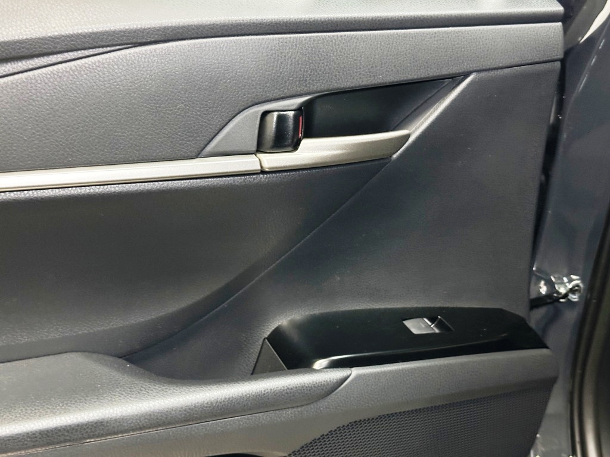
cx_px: 305
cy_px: 228
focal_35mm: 48
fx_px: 846
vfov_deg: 30.3
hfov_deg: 39.7
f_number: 1.78
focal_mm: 6.86
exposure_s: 1/24
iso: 640
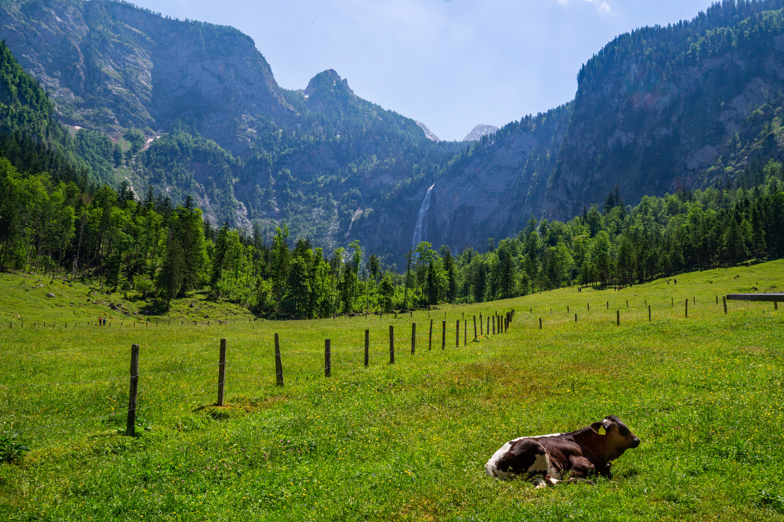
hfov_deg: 57.2
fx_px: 718
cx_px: 392
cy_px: 261
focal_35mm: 33
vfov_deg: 39.9
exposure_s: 1/200
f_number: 10
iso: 100
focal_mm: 22
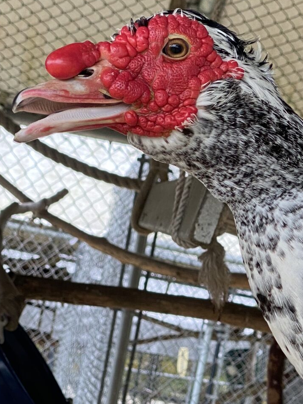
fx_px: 1623
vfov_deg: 14.1
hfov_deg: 10.6
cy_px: 345
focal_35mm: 139
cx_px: 305
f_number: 2
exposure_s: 1/122
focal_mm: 6
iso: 20
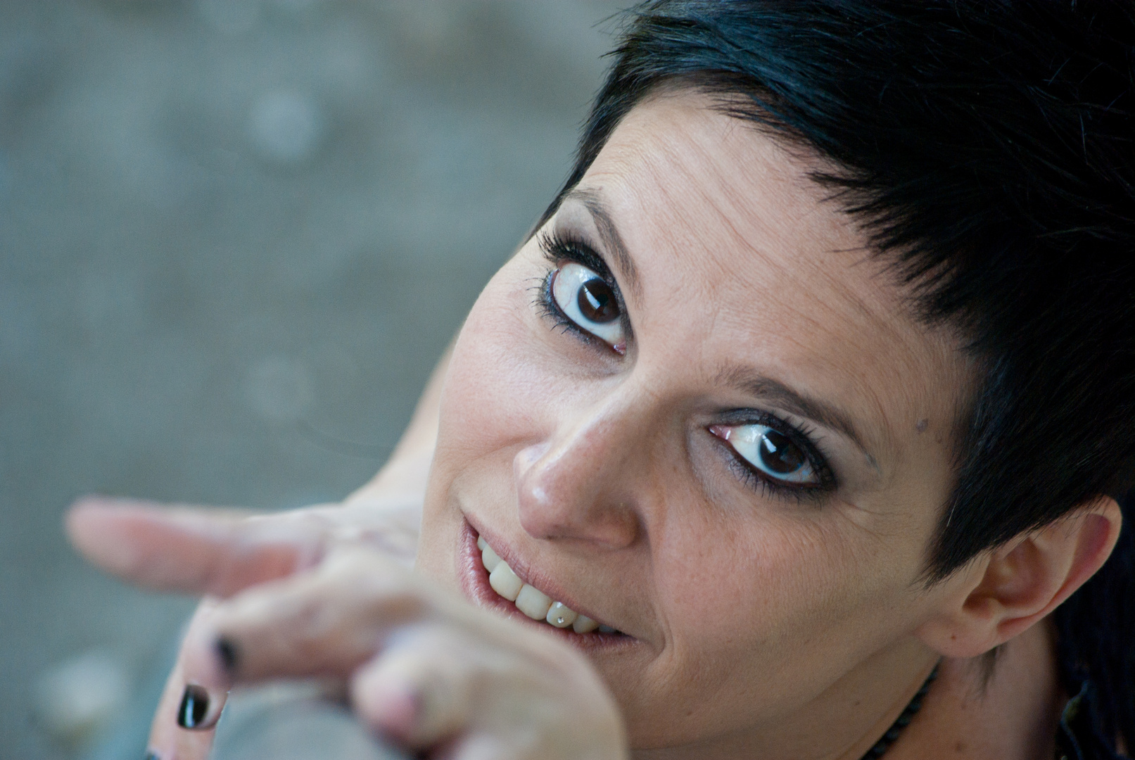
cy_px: 380
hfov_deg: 8.6
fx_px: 7576
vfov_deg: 5.7
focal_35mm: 240
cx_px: 568
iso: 400
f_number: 8
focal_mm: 160
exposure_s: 1/25
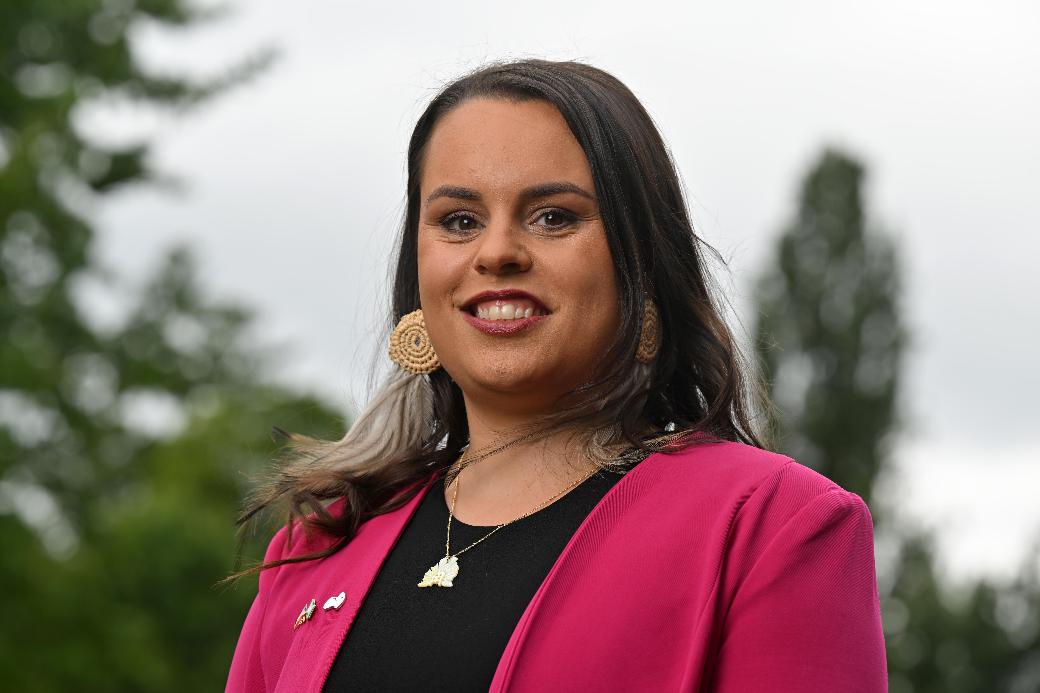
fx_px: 4766
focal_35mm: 165
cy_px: 346
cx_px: 520
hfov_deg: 12.5
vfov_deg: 8.3
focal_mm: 165
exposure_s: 1/256
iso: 125
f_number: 7.1
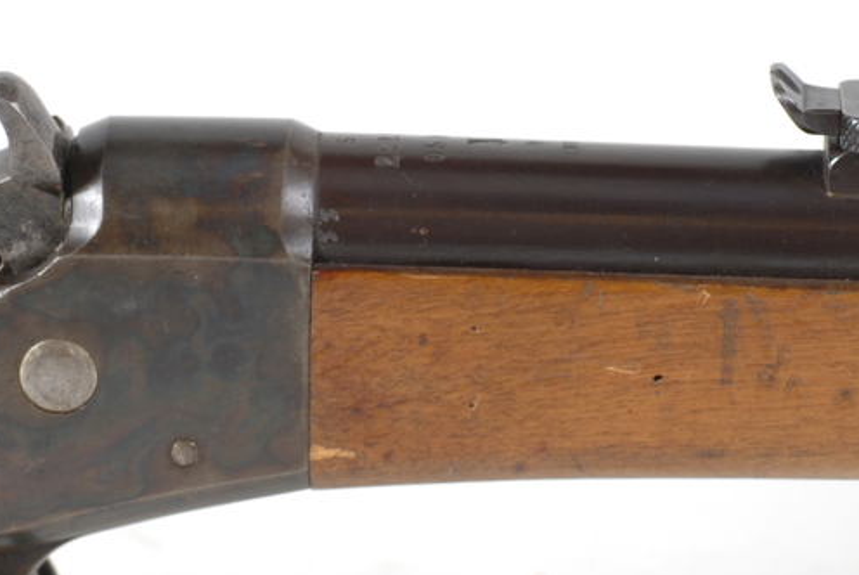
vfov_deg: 5.4
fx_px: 6068
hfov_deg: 8.1
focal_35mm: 254
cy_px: 339
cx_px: 364
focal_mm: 70
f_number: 7.1
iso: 100
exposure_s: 1/60
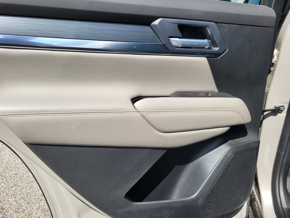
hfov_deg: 67.3
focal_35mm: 26
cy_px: 109
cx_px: 145
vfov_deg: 53.1
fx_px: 218
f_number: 1.8
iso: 40
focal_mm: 5.4
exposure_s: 1/1016
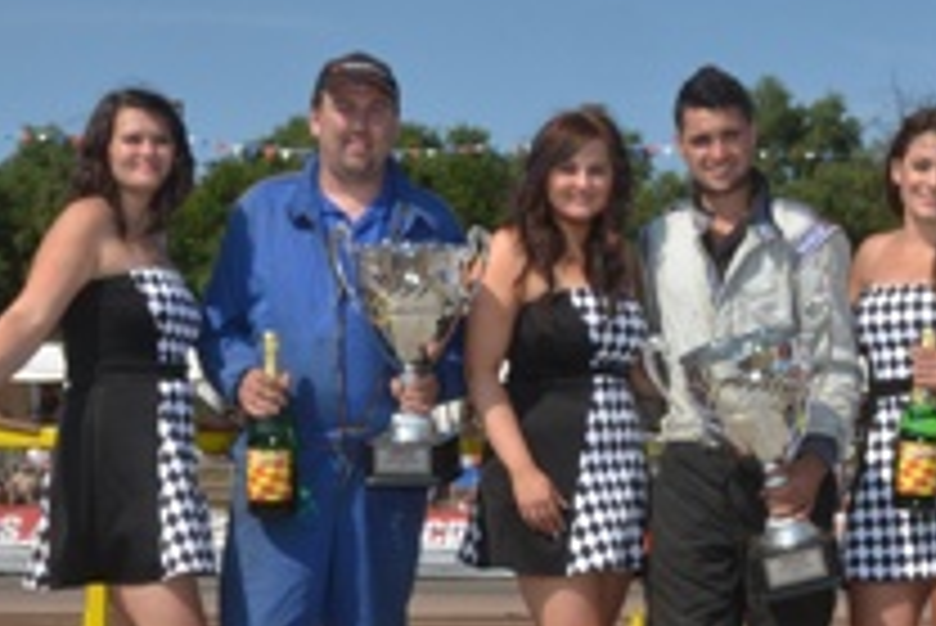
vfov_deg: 16.3
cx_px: 860
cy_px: 412
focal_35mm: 84
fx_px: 2185
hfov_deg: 23.5
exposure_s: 1/250
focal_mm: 26
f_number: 18
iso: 400
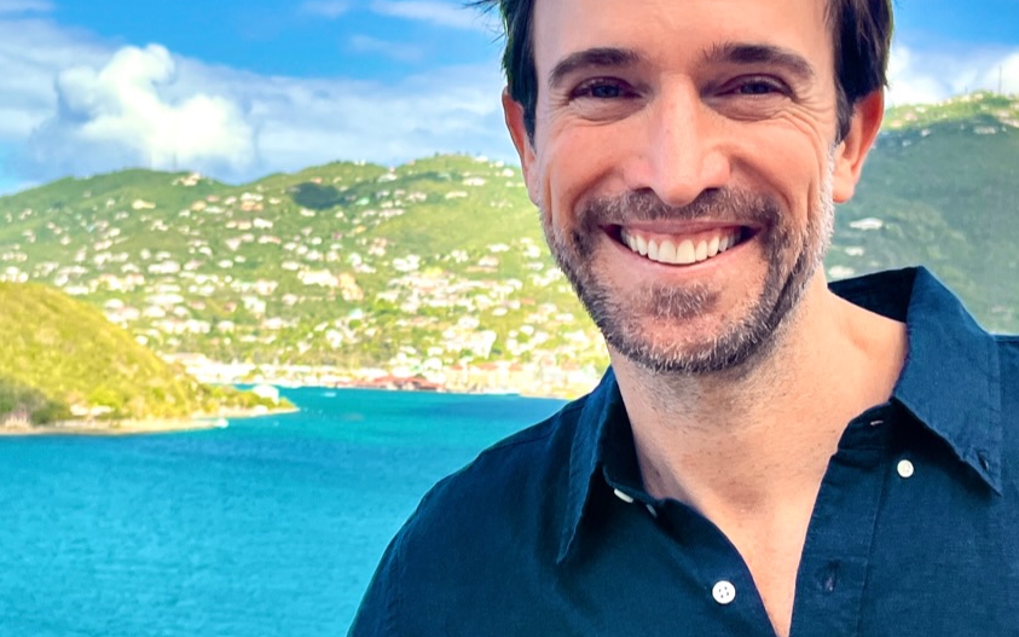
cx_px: 447
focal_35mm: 67
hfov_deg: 30.6
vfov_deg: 19.4
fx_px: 1861
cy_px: 312
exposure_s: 1/2410
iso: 50
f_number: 1.6
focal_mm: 5.1
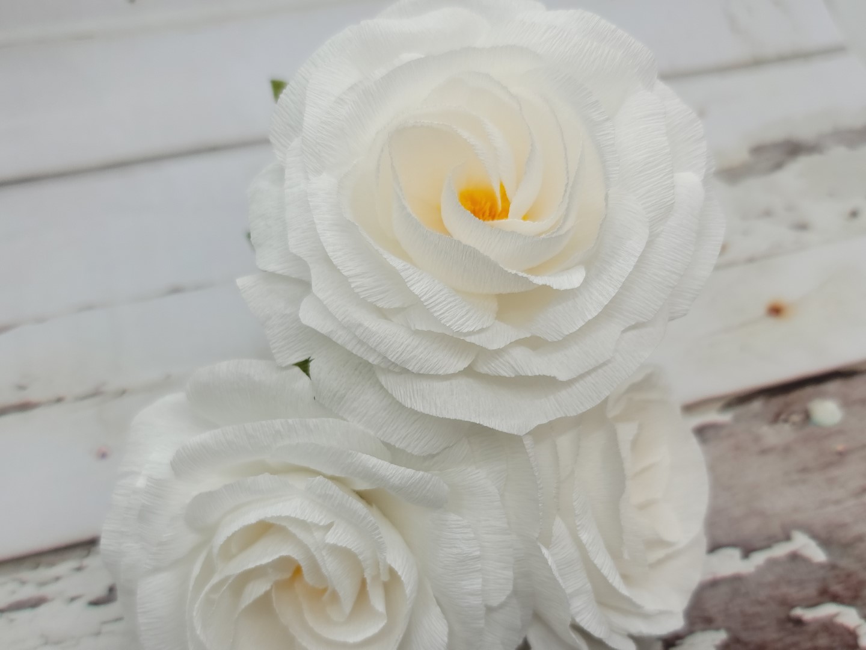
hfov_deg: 69.4
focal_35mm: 25
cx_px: 433
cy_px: 325
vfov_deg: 54.9
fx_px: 625
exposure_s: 1/120
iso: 32
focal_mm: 7
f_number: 1.8
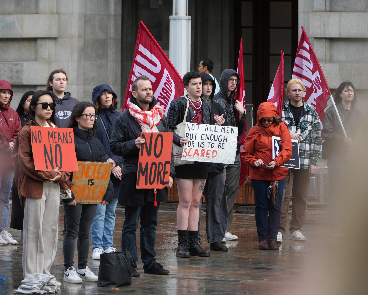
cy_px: 148
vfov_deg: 8.7
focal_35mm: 178
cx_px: 178
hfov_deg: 10.9
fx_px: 1934
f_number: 4
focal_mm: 105
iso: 160
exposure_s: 1/400
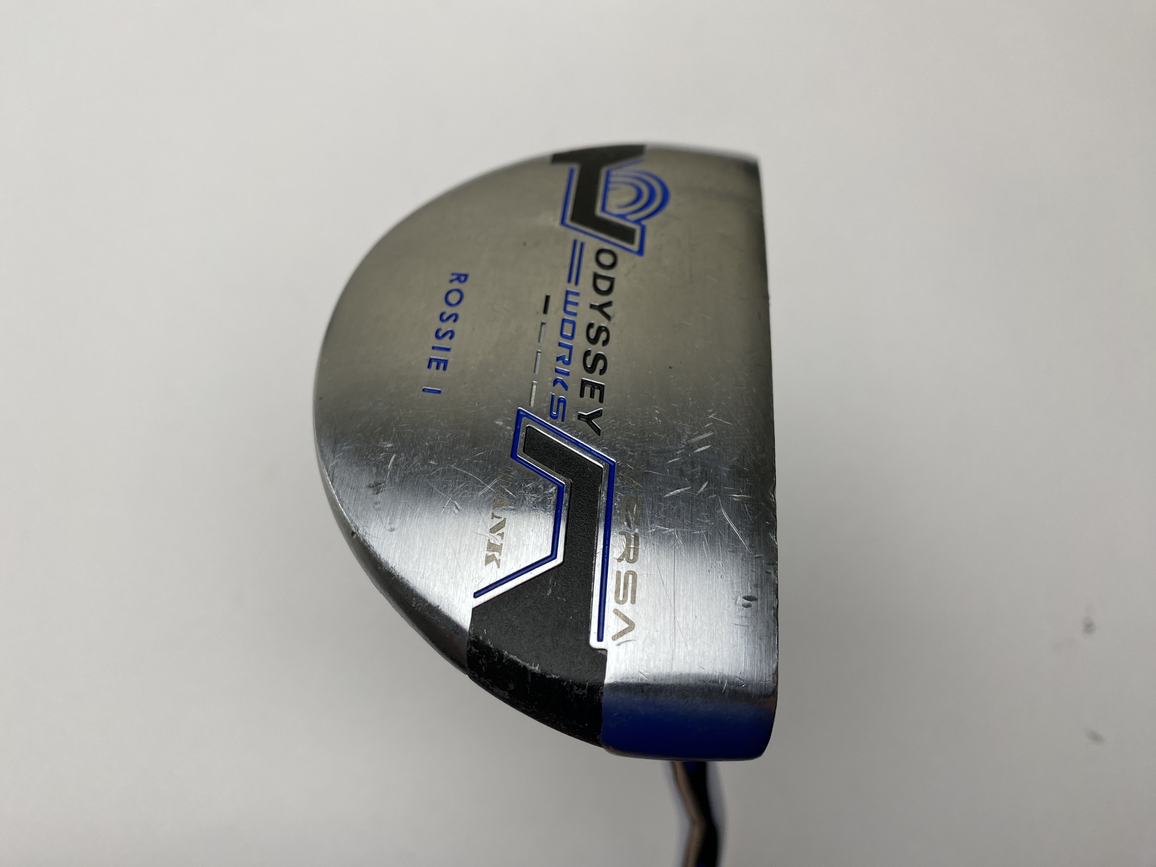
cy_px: 434
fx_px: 868
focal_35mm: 26
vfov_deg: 53.1
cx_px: 578
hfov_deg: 67.3
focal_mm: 4.25
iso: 32
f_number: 1.8
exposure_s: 1/460
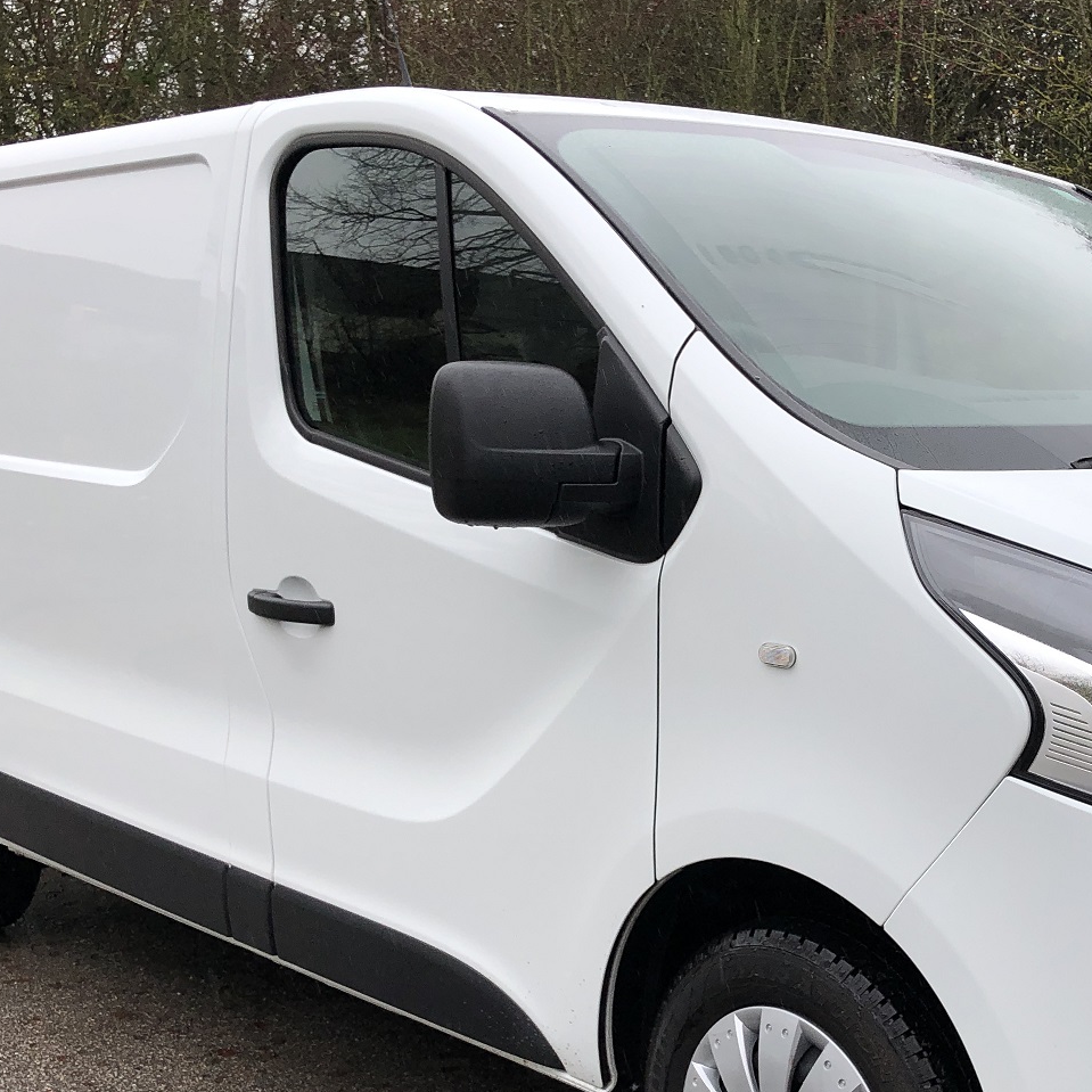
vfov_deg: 32.6
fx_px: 1856
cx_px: 757
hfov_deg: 32.4
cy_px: 701
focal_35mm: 52
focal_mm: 4
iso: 20
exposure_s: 1/243
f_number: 1.8
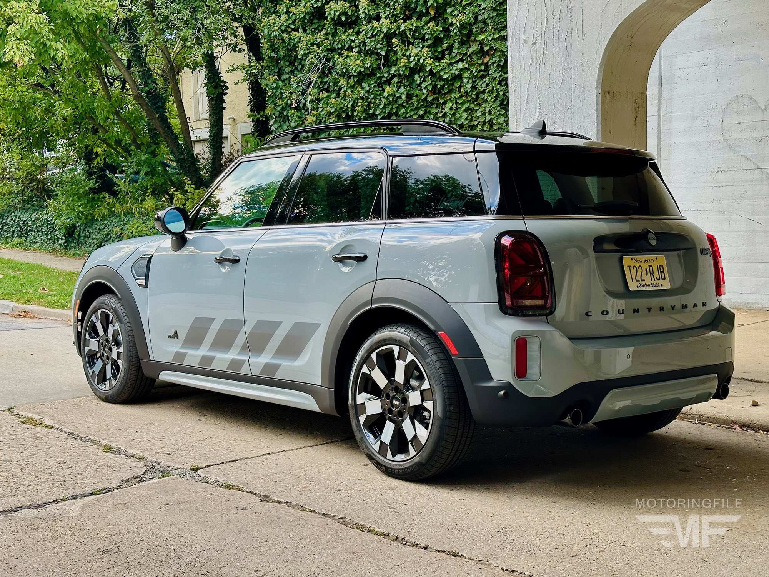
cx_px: 384
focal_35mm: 48
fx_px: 1066
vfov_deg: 30.3
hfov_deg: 39.7
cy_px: 288
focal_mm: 6.86
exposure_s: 1/183
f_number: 1.78
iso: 64
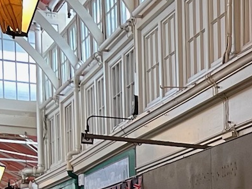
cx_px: 540
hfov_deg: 12.4
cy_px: 350
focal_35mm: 135
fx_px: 983
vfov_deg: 10.3
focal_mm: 5.1
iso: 100
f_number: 1.6
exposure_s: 1/50
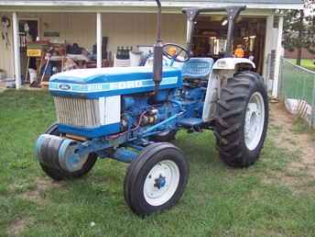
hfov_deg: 47.9
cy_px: 118
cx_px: 158
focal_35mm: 39
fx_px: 355
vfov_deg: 36.8
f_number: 2.8
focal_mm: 8
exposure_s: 1/60
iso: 100
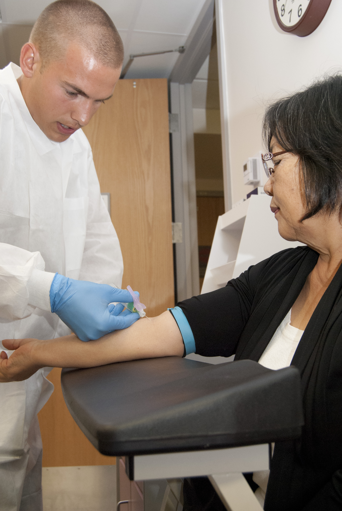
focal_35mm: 39
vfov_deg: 49.5
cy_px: 256
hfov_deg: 34.3
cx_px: 171
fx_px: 554
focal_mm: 26
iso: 800
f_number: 5.6
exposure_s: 1/60
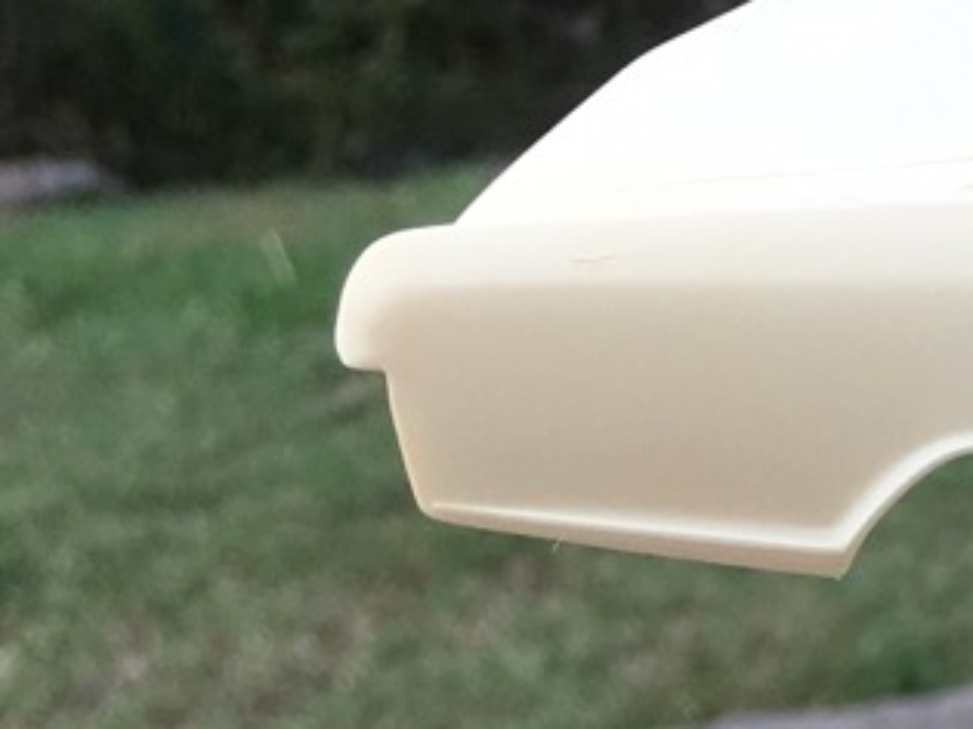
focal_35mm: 129
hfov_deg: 12.9
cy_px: -117
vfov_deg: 11.3
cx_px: 2063
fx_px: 3625
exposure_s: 1/285
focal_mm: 4.15
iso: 25
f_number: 2.2
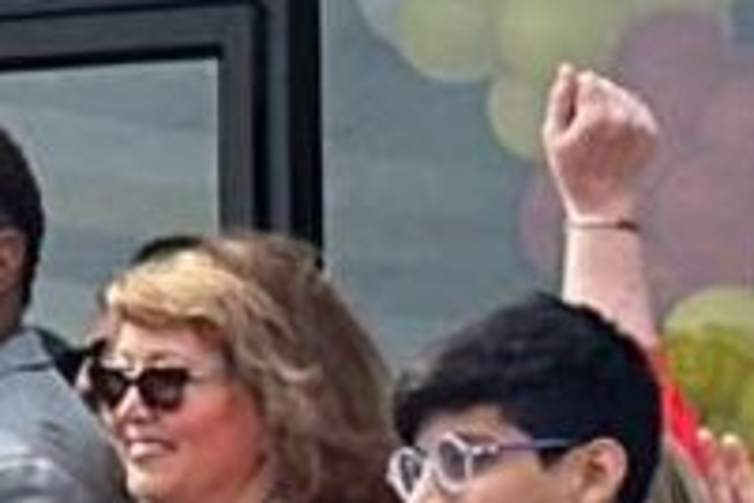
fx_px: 8000
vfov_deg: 3.6
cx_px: -848
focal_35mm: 382
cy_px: -4
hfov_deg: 5.3
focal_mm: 6.86
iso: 64
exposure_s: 1/1376
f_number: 1.78
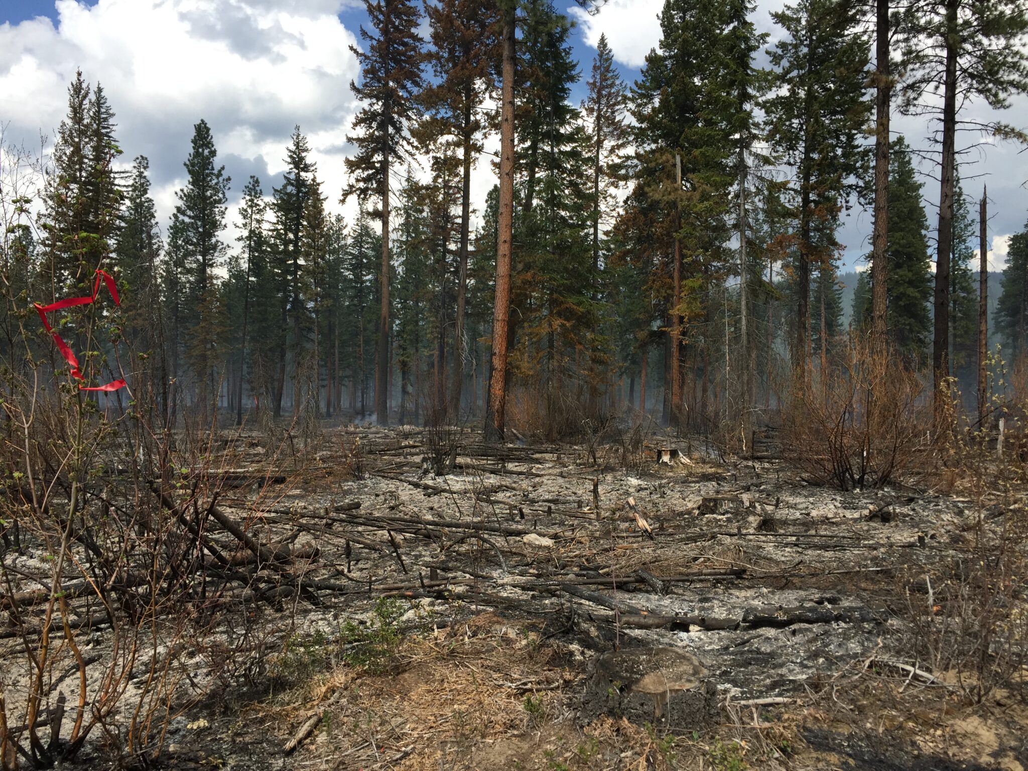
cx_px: 514
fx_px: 861
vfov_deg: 48.2
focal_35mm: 29
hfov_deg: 61.7
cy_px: 386
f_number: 2.2
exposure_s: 1/1522
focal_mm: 4.15
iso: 32
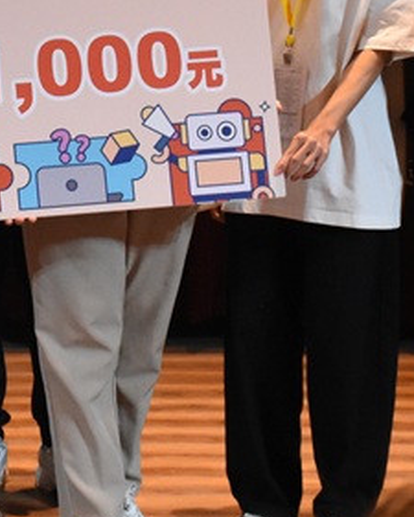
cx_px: -29
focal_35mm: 160
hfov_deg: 9.6
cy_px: 6
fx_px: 2449
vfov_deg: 11.9
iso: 3200
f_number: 6.3
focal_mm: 32
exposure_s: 1/50
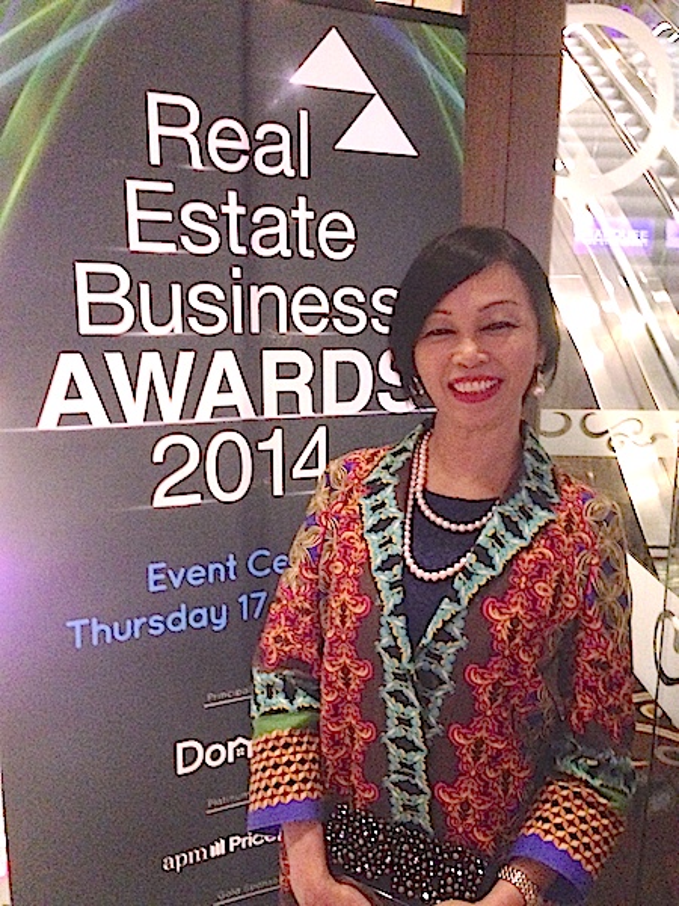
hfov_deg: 42.9
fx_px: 863
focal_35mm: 33
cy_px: 453
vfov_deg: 55.4
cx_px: 340
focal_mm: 4.12
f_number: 2.4
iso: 800
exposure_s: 1/15
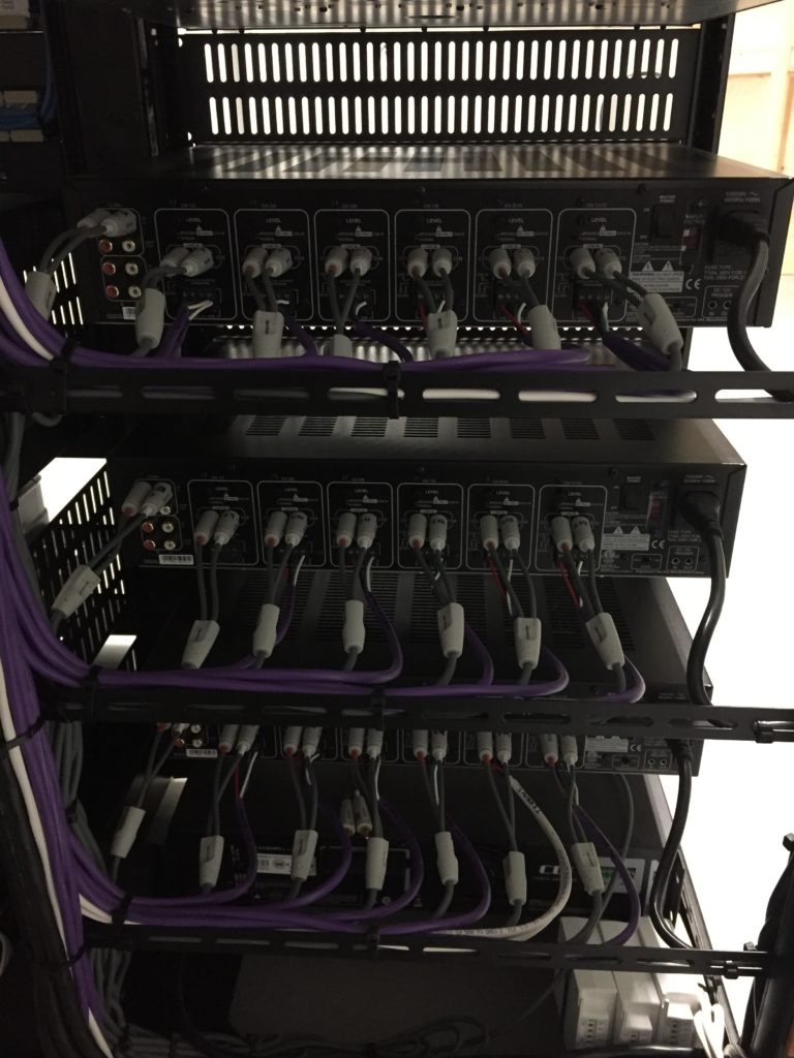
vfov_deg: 61.7
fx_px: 887
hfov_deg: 48.2
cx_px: 397
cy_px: 529
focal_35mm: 29
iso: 320
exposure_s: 1/15
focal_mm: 4.15
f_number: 2.2
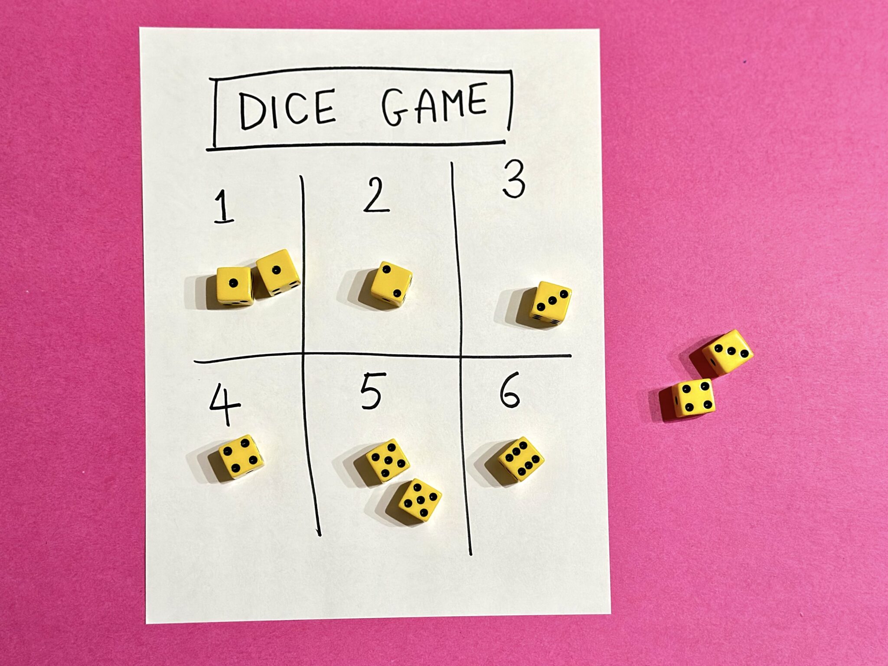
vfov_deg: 30.3
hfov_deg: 39.7
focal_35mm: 48
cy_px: 333
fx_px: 1231
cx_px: 444
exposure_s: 1/40
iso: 500
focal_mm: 6.86
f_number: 1.78
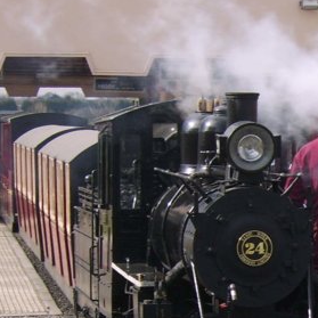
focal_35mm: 180
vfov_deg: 9.7
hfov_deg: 9.5
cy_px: 268
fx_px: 1871
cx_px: 441
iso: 71
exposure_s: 1/192
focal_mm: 18.38
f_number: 5.6
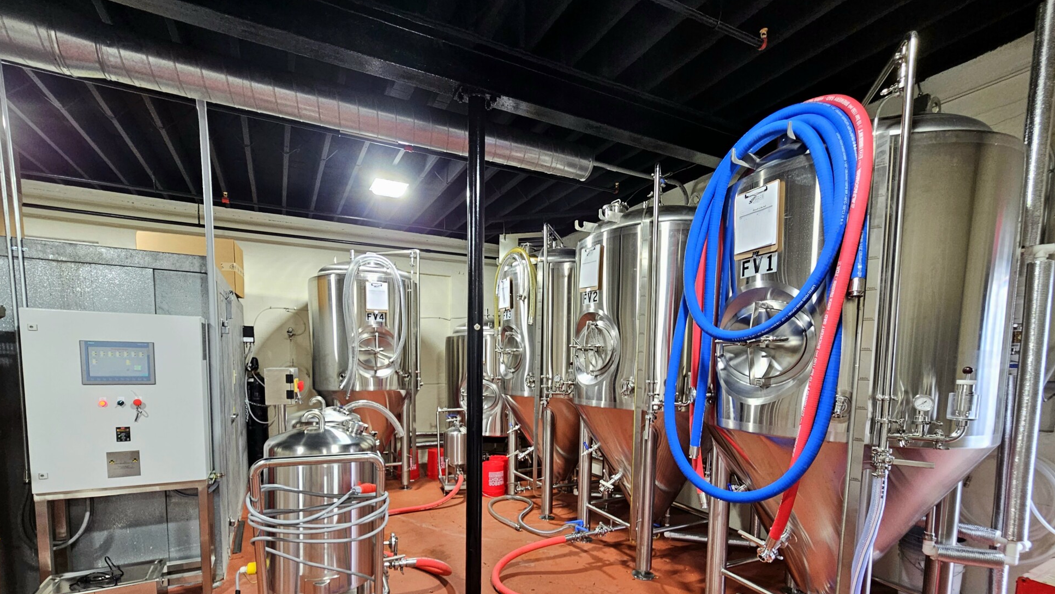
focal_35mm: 15
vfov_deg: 67.7
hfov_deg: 103.0
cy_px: 415
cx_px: 512
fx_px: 420
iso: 250
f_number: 2.2
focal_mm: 2.2
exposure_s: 1/60.2
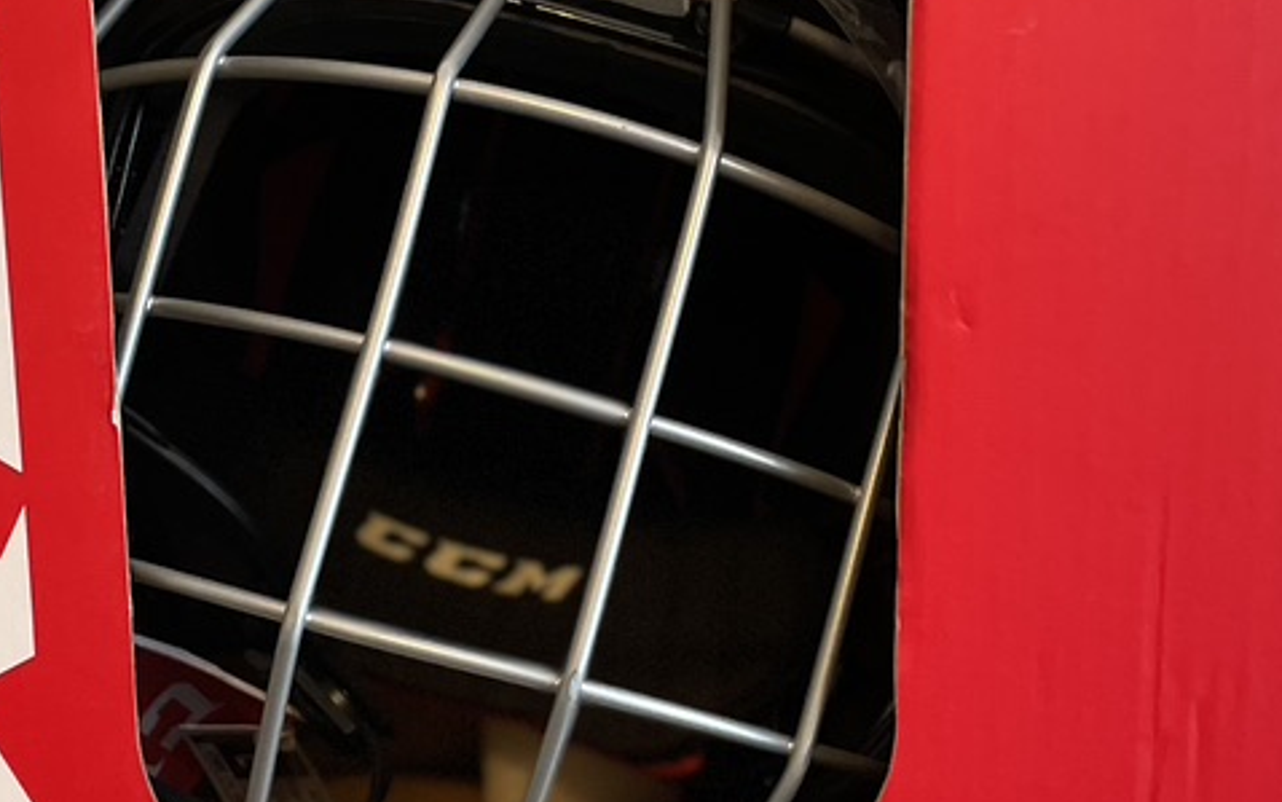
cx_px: 480
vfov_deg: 21.9
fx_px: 2062
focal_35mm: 59
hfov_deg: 34.4
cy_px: 518
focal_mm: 4.2
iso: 400
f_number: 1.6
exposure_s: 1/40
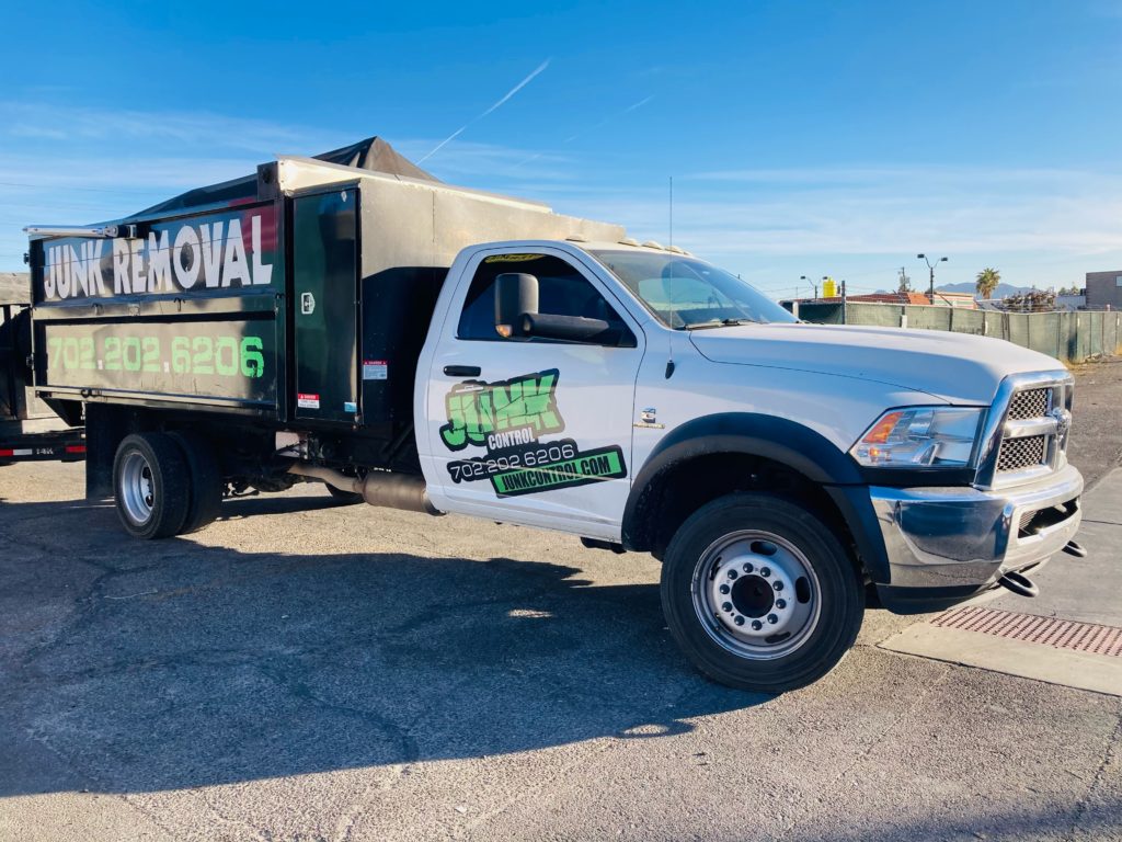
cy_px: 421
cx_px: 561
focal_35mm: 28
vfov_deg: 49.7
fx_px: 908
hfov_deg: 63.4
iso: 20
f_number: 1.8
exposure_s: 1/952
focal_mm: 3.99
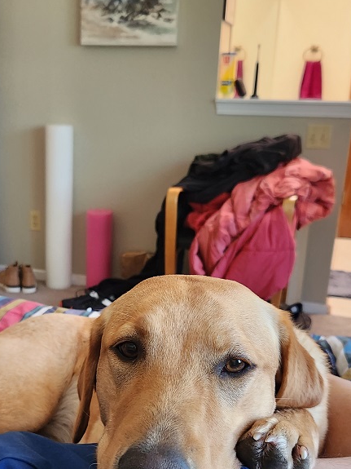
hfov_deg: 30.1
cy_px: 316
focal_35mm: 48
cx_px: 128
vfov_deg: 39.2
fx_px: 649
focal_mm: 5.4
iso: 320
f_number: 1.8
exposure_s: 1/120
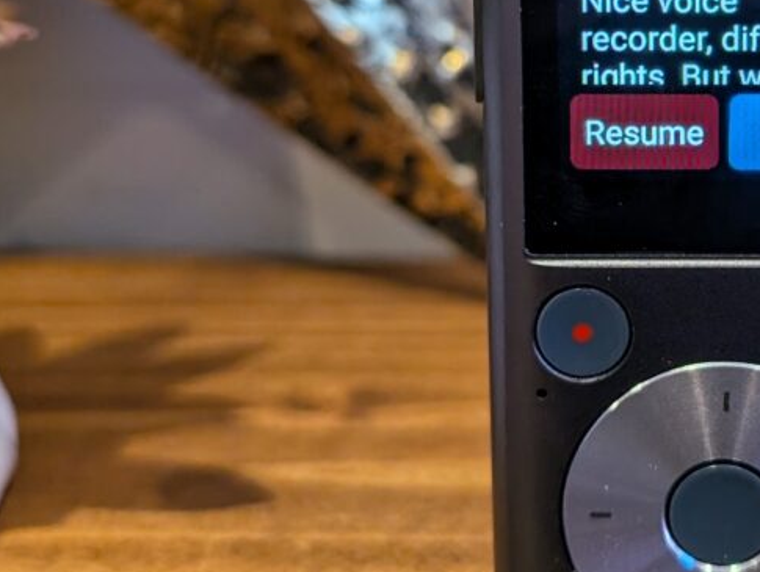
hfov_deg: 24.8
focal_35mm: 76
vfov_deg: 19.2
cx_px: 697
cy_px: 85
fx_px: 1671
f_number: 1.68
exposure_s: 1/100
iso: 46
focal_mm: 6.9
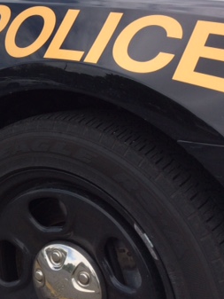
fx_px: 474
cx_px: -28
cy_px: 112
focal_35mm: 55
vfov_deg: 34.7
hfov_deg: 24.6
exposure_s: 1/1414
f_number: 2.2
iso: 32
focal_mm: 4.15
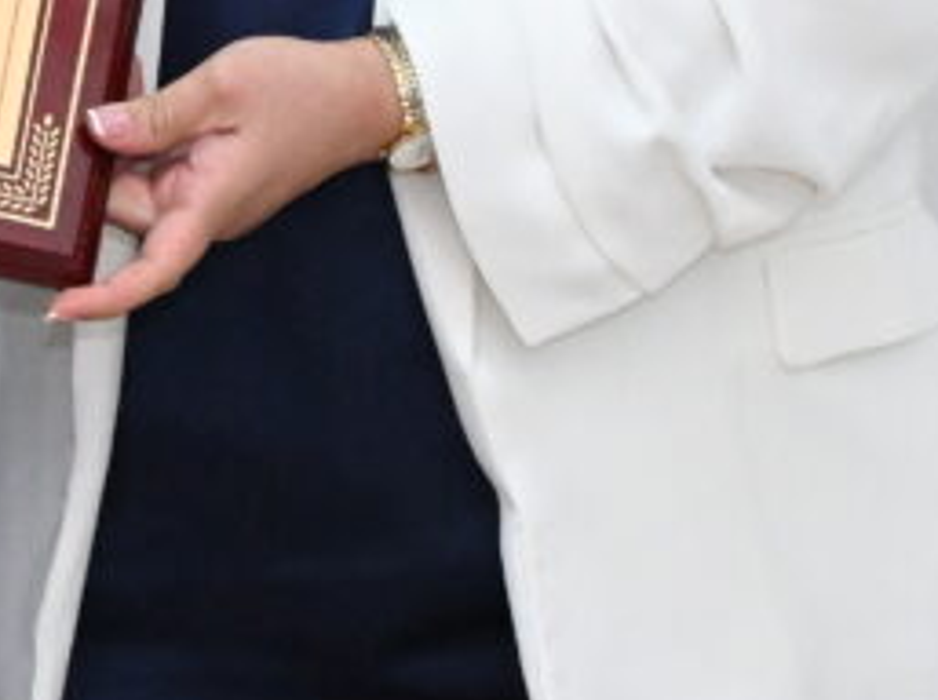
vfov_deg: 3.4
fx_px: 11527
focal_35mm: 426
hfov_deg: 4.7
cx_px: 146
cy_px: -791
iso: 5000
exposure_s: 1/200
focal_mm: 74
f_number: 7.1
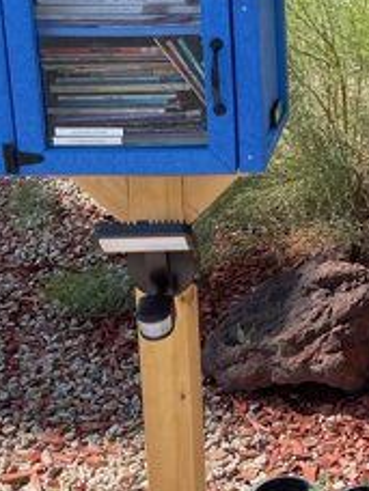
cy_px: 82
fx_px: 1038
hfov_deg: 19.1
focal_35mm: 73
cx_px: 438
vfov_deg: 26.1
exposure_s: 1/1119
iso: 32
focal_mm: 5.1
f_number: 1.6
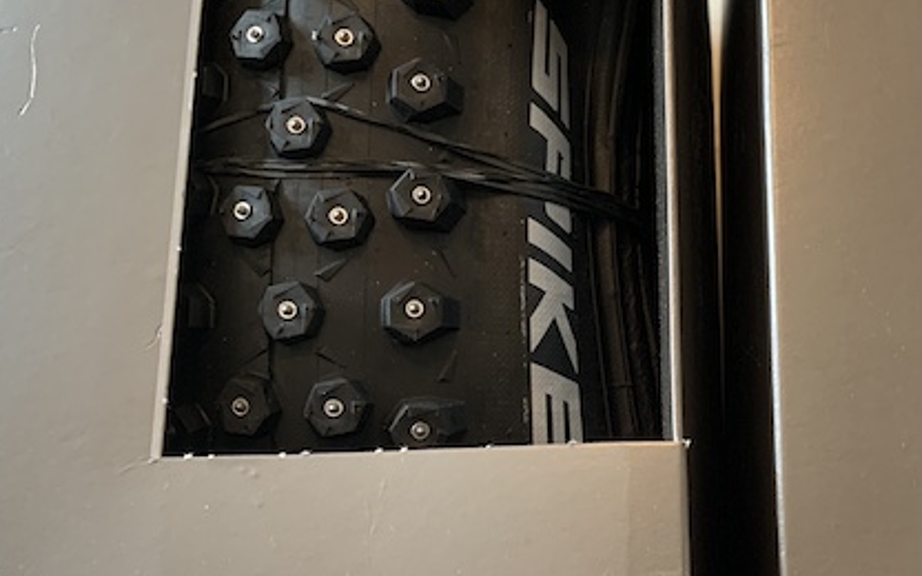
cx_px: 716
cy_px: 319
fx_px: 1332
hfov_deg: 37.1
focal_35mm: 53
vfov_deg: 24.4
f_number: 1.8
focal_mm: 4.25
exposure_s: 1/60
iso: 160
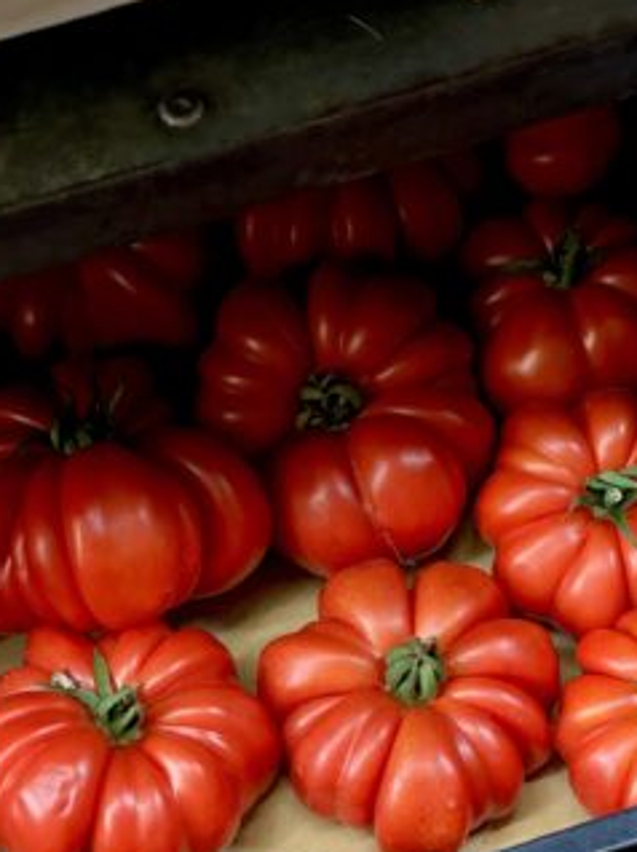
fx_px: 2383
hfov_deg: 15.2
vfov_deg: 20.2
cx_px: 324
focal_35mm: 97
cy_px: 525
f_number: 2.8
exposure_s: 1/60
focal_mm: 9
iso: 320
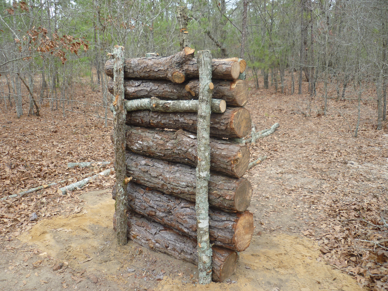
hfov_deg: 58.4
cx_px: 194
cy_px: 146
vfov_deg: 45.4
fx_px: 347
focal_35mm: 31
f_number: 2.8
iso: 80
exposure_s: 1/250
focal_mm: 5.5
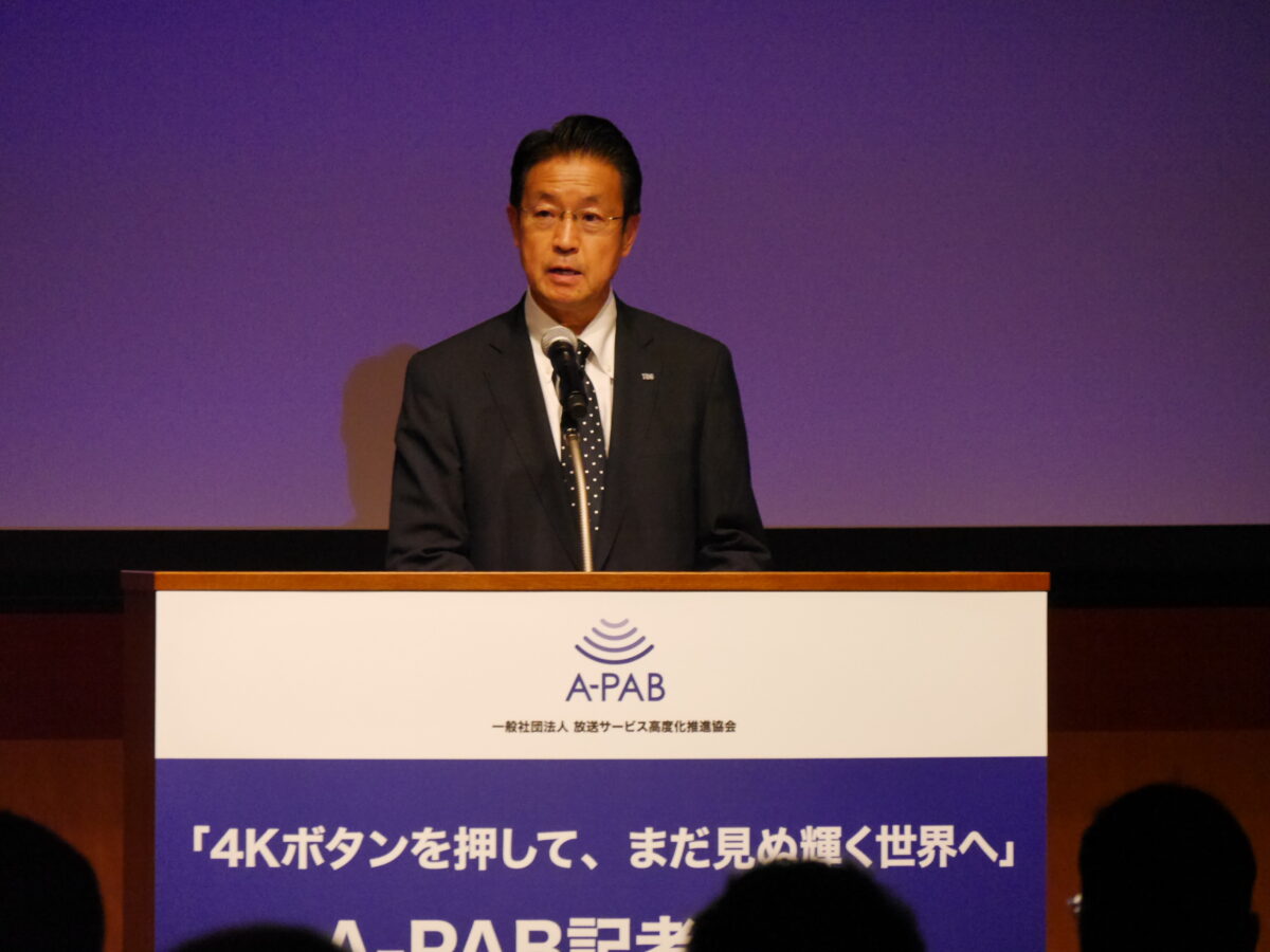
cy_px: 476
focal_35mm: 280
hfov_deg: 7.1
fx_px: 10273
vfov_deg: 5.3
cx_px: 635
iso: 2500
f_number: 5.6
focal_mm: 140
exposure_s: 1/320
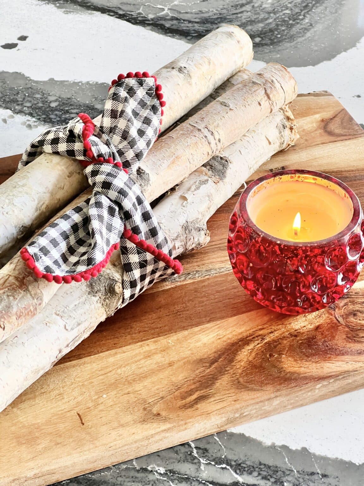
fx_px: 1080
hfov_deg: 19.1
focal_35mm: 77
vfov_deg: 25.3
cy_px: 243
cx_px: 182
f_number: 2.8
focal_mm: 9
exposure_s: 1/68
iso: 200
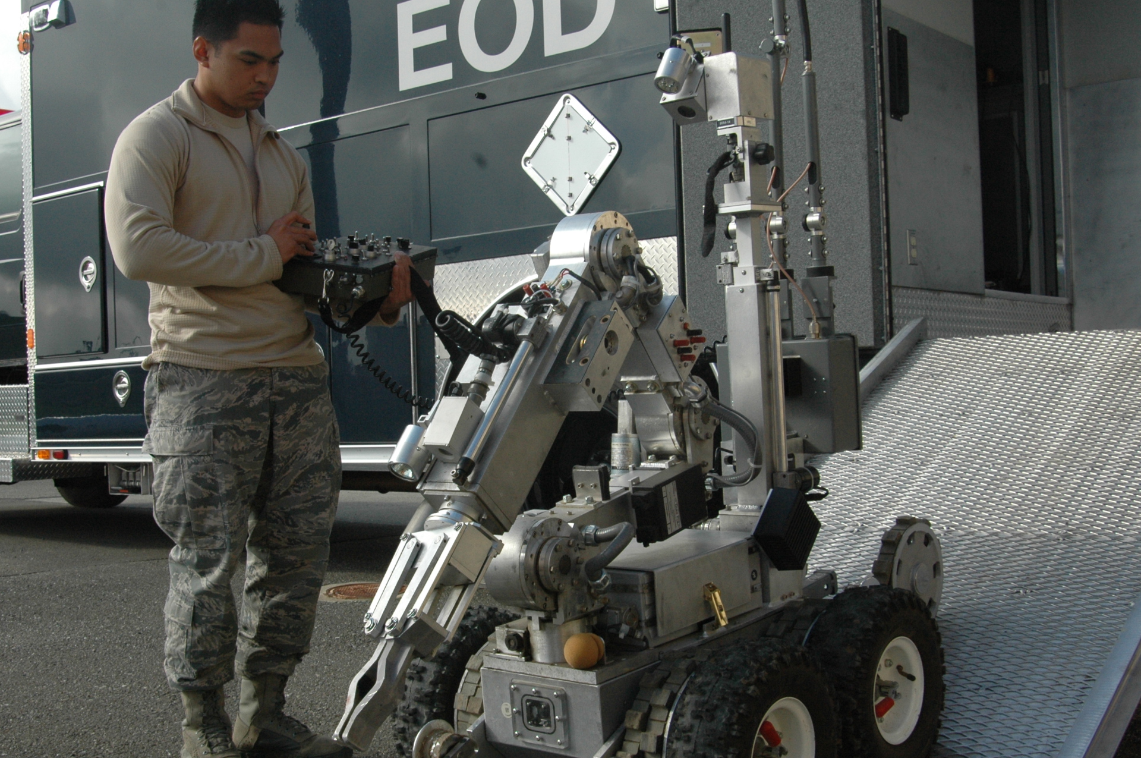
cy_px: 416
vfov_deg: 31.8
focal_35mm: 42
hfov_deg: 46.4
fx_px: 1329
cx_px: 532
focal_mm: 24
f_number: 9
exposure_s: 1/320
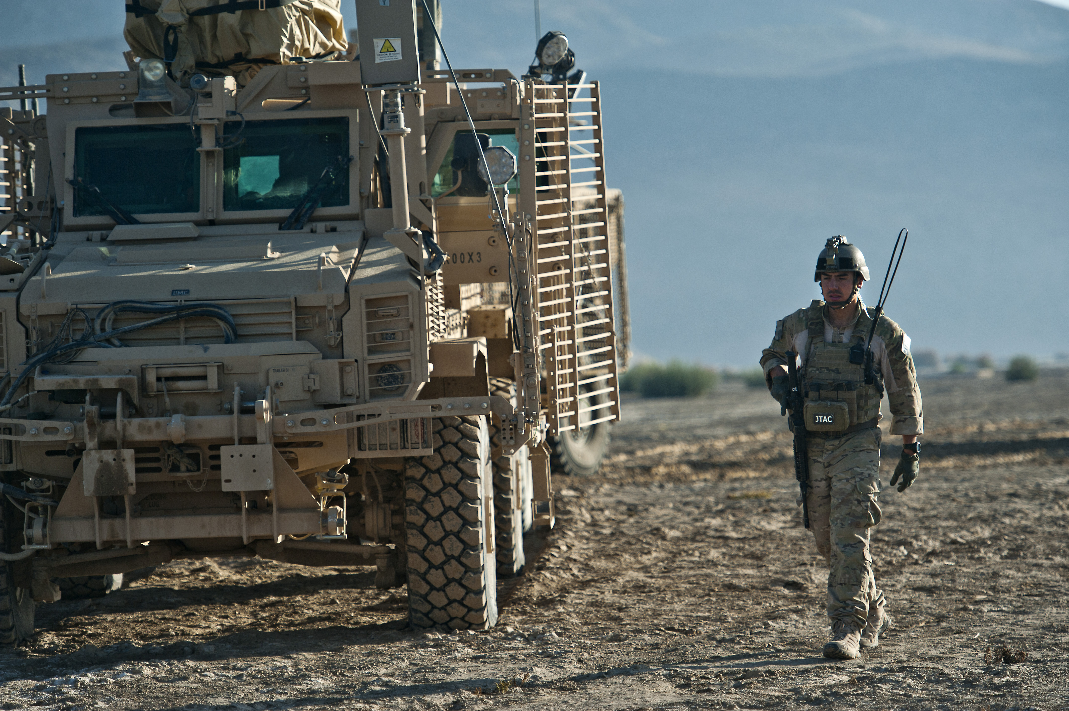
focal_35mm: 180
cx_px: 534
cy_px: 356
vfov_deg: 7.6
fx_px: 5341
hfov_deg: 11.4
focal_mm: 180
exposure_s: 1/2000
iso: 200
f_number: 4
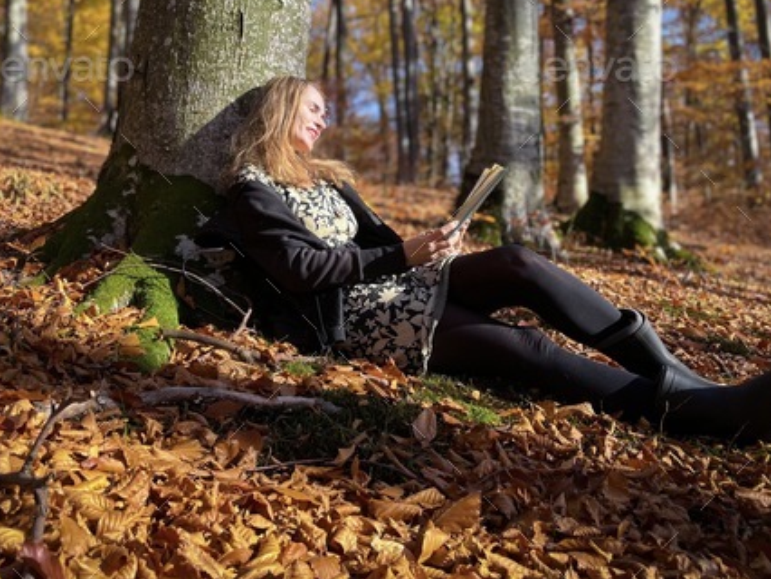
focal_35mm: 36
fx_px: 802
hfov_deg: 51.1
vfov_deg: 39.3
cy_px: 198
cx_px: 319
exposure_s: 1/800
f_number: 1.6
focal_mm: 4.2
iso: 32
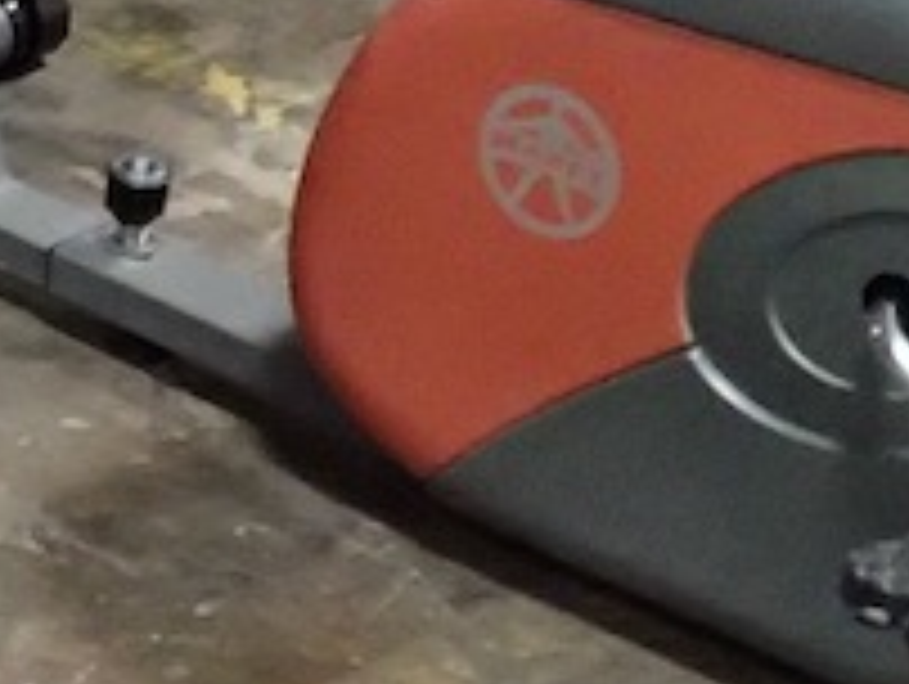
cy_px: 202
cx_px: -846
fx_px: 4995
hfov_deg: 9.7
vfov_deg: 7.8
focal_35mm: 190
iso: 800
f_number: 2.3
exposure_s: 1/30
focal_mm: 5.5
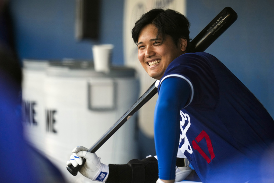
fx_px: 3059
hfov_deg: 5.1
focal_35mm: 402
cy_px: 92
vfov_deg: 3.4
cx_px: 137
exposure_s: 1/640
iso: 1000
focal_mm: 400
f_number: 2.8
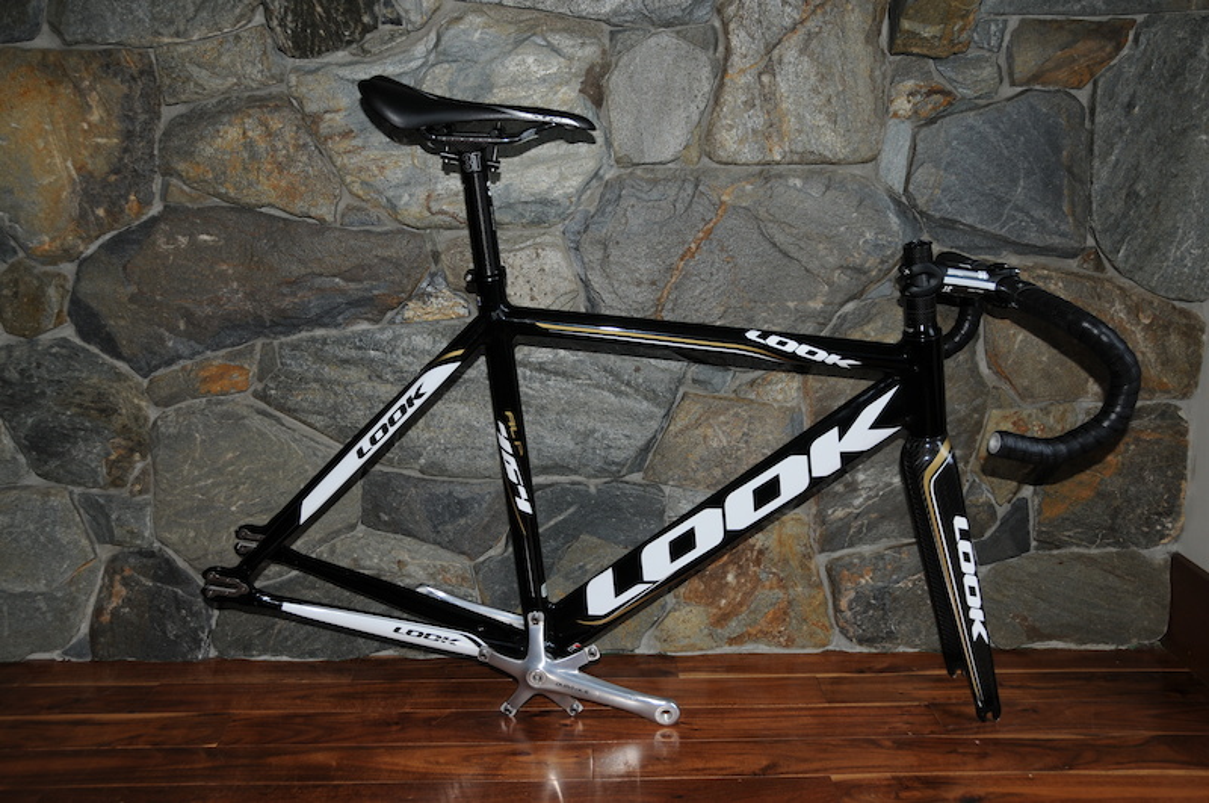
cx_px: 604
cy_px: 402
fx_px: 1207
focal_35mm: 36
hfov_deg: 53.2
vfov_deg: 36.8
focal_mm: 24
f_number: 3.8
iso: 200
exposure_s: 1/60
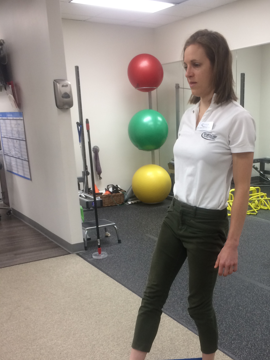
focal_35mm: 40
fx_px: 416
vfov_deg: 46.2
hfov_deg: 35.5
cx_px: 185
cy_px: 236
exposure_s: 1/30
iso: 50
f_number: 2.2
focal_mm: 4.15
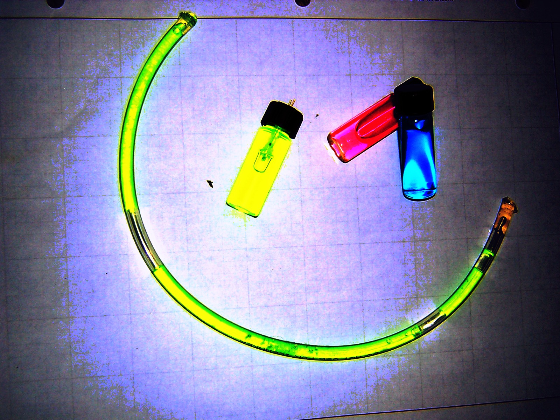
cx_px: 280
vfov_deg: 33.6
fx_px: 696
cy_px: 210
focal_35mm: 43
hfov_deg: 43.9
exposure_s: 1/60.1
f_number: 2.8
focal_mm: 5.6
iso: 100
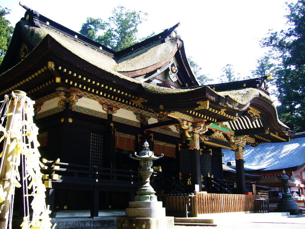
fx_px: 308
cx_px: 152
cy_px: 114
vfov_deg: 40.7
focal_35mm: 35
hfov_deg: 52.6
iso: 80
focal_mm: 5.8
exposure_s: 1/160
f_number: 2.8
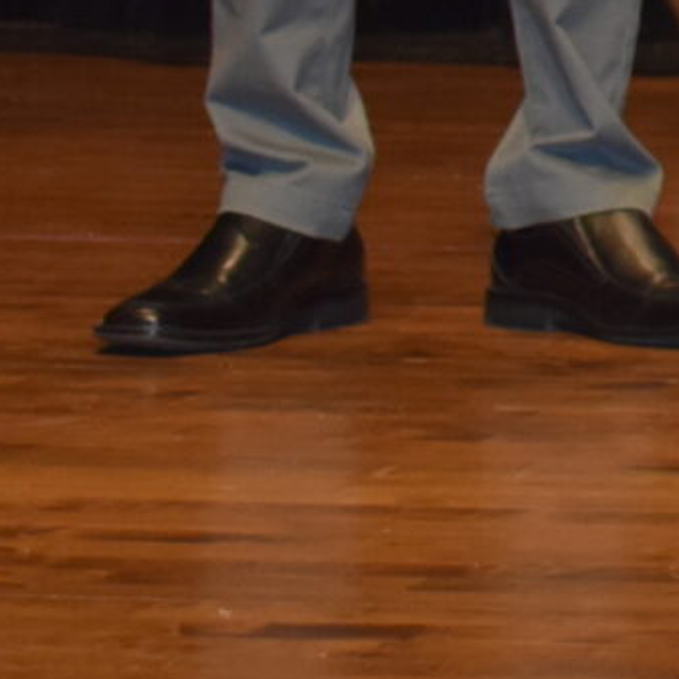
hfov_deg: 5.3
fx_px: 6685
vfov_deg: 5.7
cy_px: -704
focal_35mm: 301
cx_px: 2528
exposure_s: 1/125
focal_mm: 31
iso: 800
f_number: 4.2
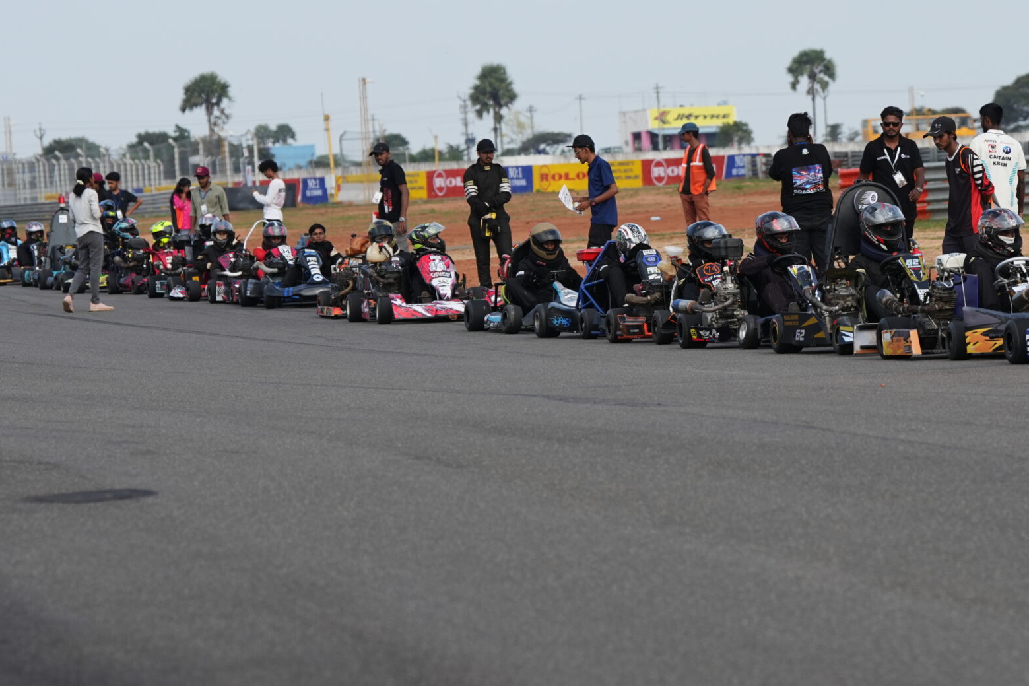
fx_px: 5116
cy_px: 245
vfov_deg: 7.7
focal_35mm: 179
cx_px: 706
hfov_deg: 11.5
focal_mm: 109
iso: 200
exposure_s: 1/1600
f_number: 4
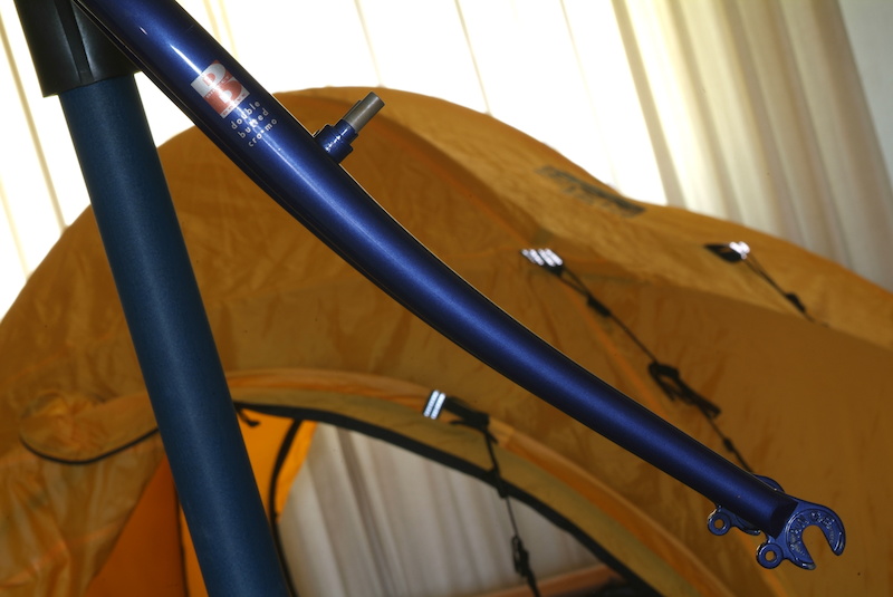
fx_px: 2607
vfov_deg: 13.1
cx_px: 446
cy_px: 298
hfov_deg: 19.4
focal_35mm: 105
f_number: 16
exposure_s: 8
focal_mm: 70
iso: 100
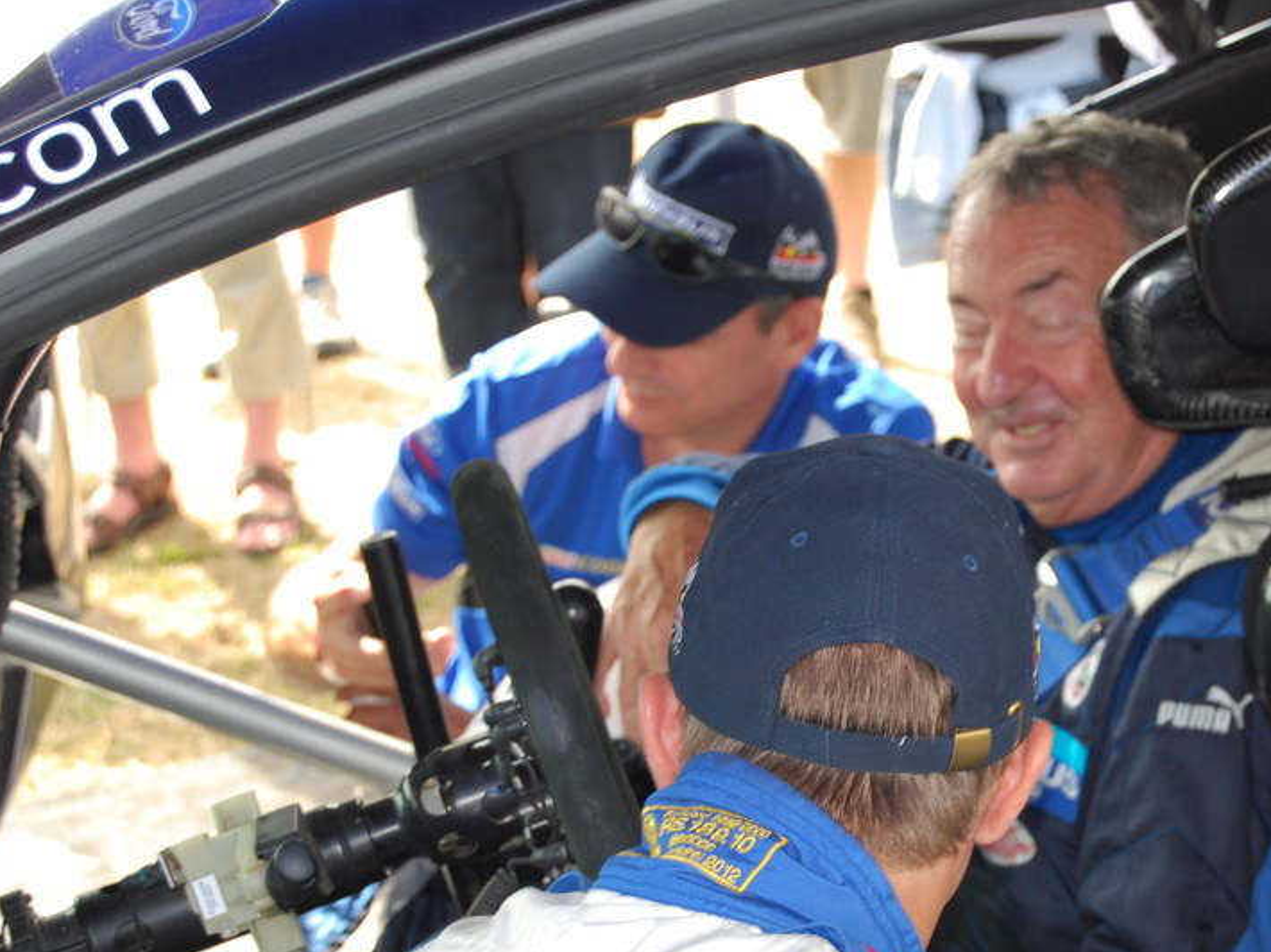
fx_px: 4210
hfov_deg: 17.1
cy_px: 582
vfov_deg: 12.9
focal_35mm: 115
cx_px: 902
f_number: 5.6
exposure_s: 1/60
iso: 200
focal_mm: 55
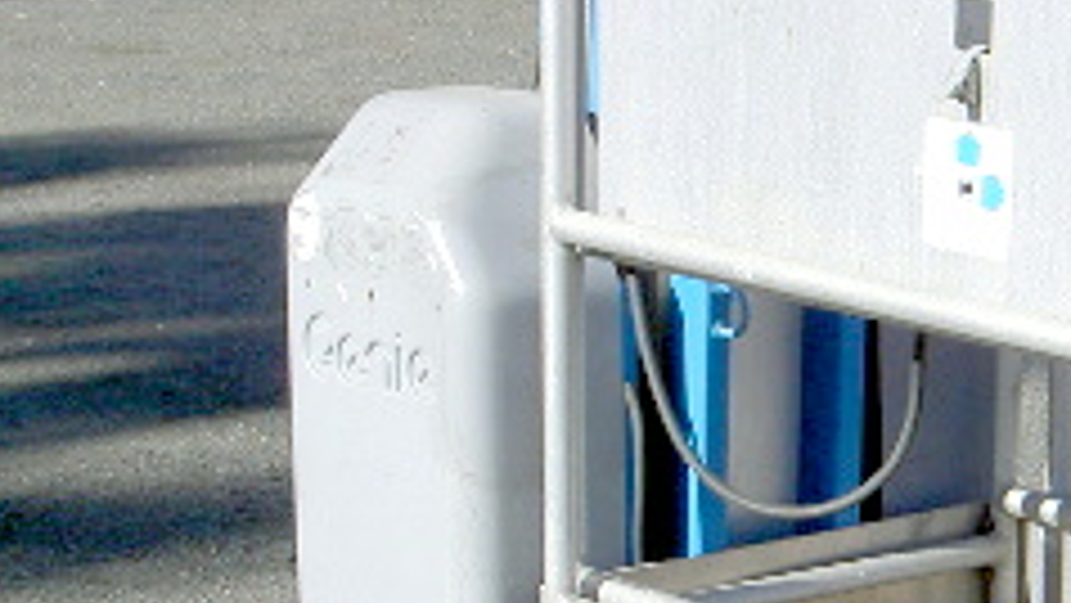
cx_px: 950
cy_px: 526
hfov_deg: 16.4
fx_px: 3664
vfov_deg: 9.4
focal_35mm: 129
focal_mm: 9
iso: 100
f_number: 4.9
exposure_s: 1/500
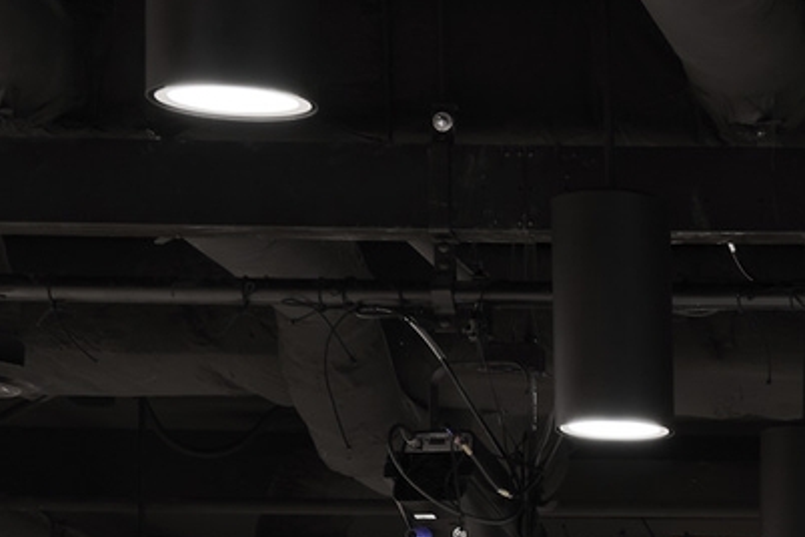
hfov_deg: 9.7
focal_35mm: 199
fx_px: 4450
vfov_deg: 6.5
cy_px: 1305
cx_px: 1518
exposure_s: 1/8
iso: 640
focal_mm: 40
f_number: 7.1
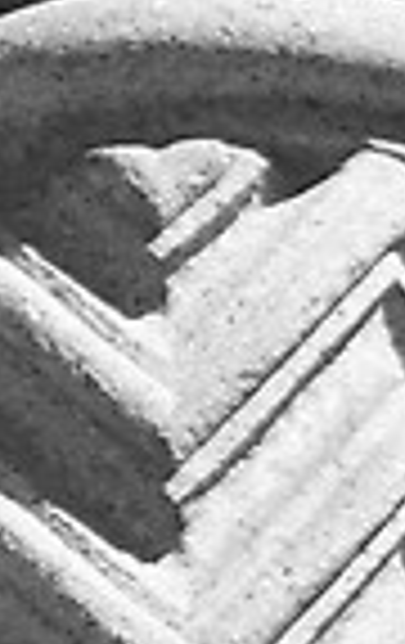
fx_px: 7872
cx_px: -812
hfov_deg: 2.9
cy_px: 329
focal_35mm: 448
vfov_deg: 4.7
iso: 100
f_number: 4.5
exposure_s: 1/400
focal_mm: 42
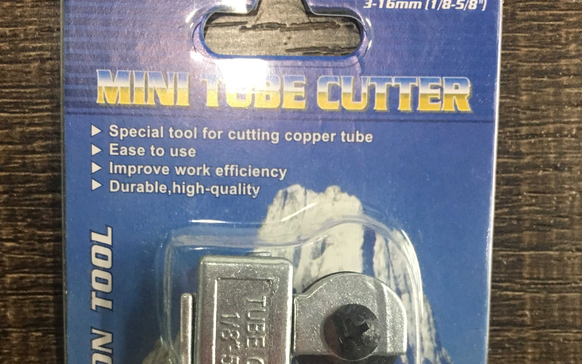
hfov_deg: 47.2
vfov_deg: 29.3
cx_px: 288
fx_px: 666
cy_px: 329
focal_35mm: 42
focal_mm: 4.15
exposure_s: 1/33
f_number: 2.2
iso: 250
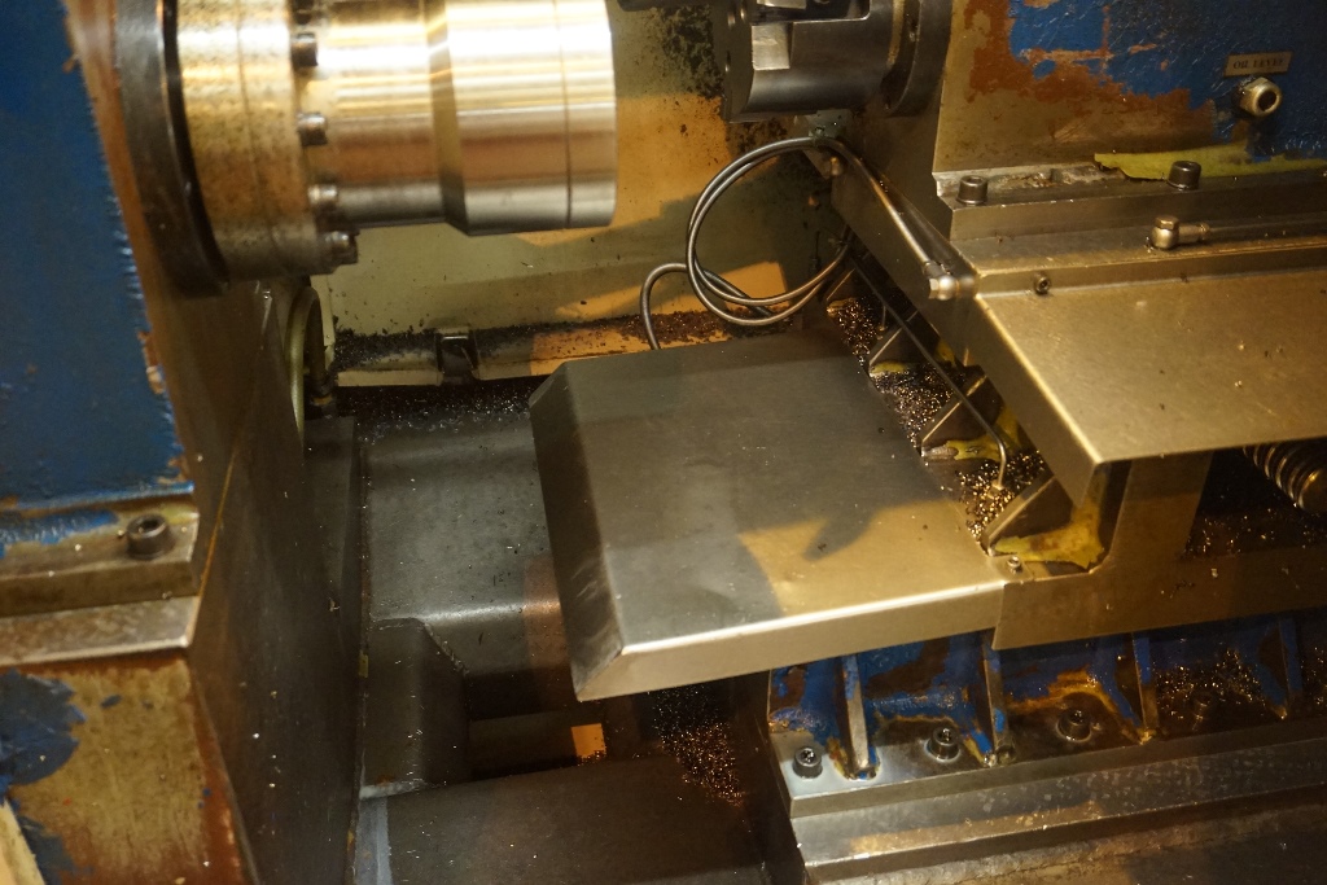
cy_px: 442
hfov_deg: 59.5
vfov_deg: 41.7
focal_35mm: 32
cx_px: 664
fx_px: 1161
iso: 3200
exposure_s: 1/60
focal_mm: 21
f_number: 4
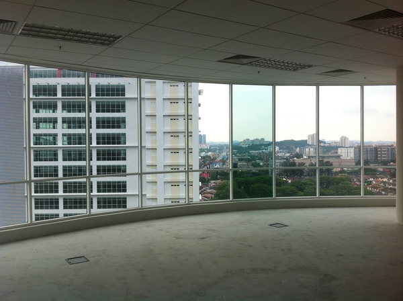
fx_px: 407
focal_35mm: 35
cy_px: 150
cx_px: 202
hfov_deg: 52.7
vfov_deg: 40.6
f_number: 2.8
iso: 80
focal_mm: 3.85
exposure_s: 1/305
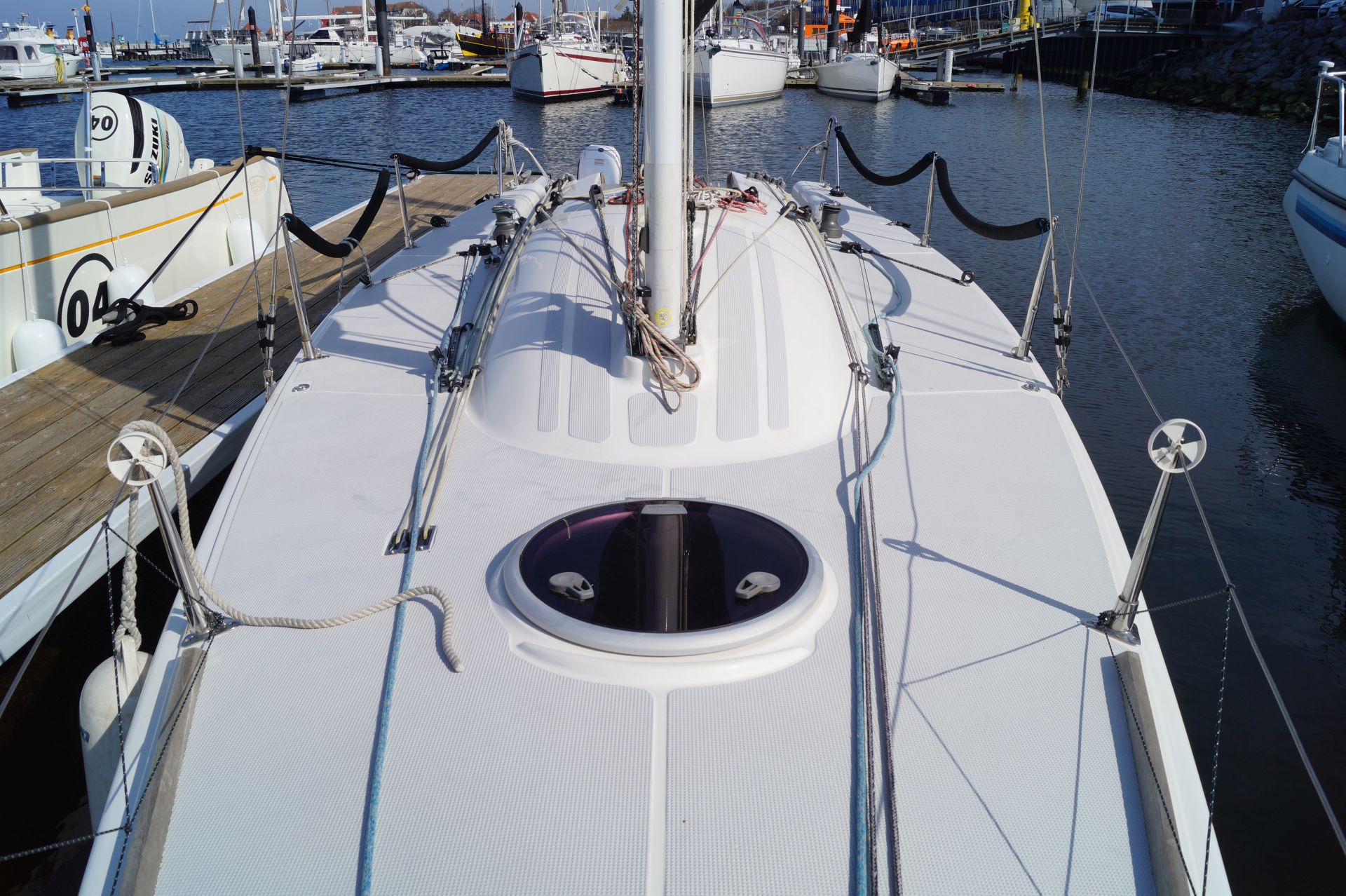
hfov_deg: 67.4
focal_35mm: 27
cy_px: 448
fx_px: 1009
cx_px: 673
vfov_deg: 47.9
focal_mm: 18
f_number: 10
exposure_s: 1/400
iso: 100
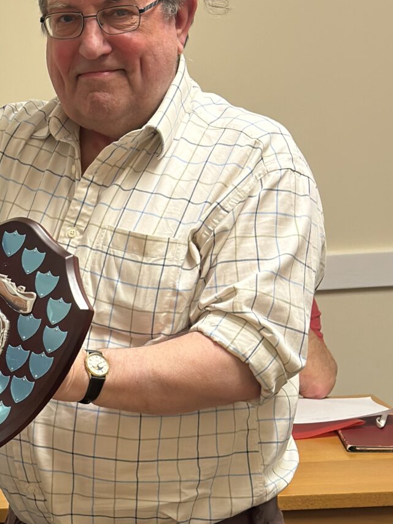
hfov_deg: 13.5
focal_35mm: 105
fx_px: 1589
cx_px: -138
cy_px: 368
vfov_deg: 18.6
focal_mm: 6.76
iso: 200
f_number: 1.78
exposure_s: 1/50
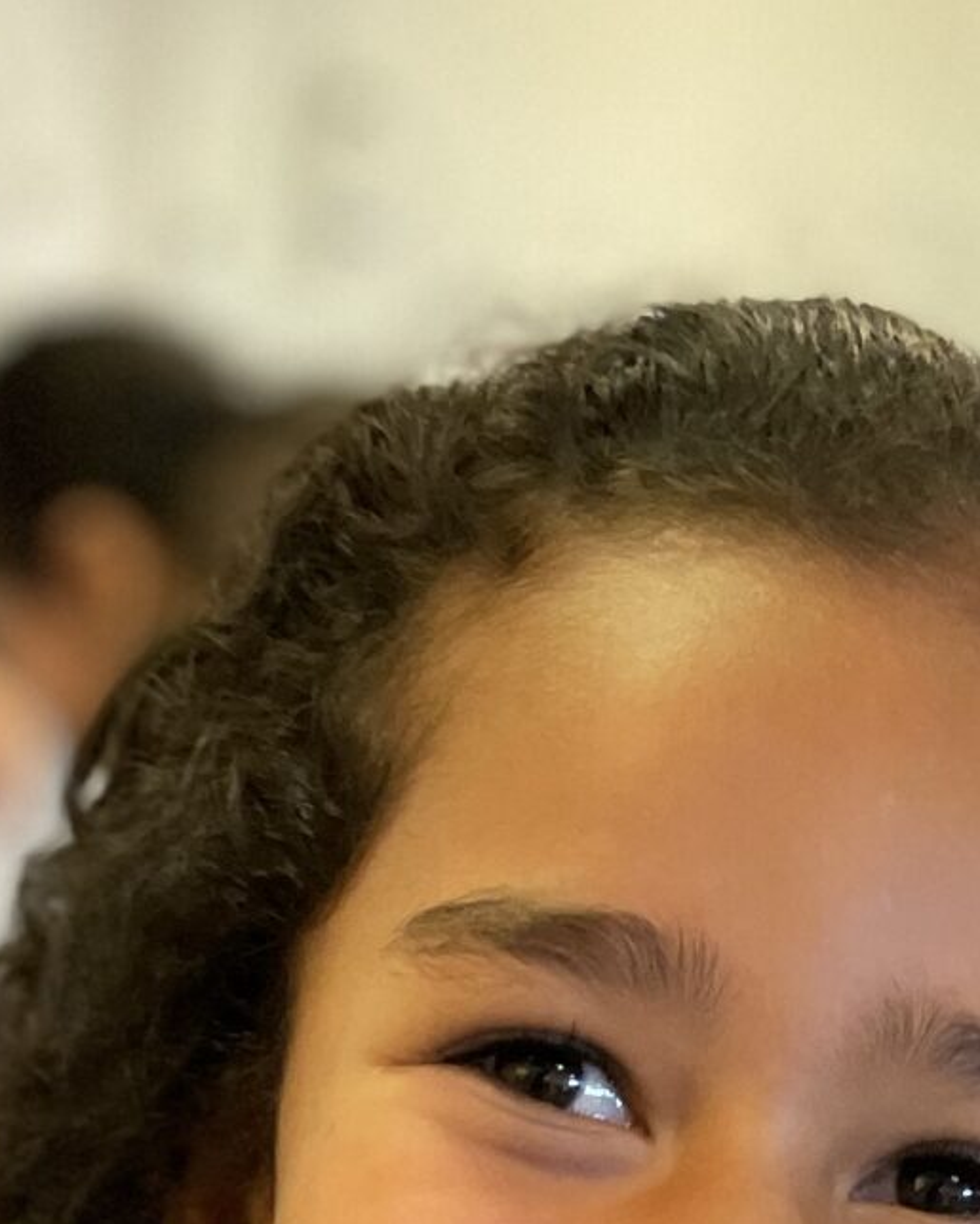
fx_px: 3659
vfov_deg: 15.4
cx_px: 586
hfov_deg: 15.2
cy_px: 2404
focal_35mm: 101
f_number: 1.6
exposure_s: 1/60
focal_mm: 4.2
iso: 320
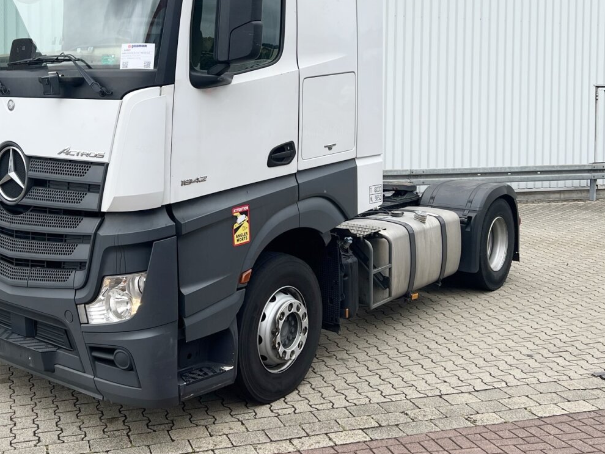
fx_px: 734
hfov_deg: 44.5
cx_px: 230
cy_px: 130
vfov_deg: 33.9
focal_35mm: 42
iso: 50
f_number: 1.5
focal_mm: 5.7
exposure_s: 1/1395
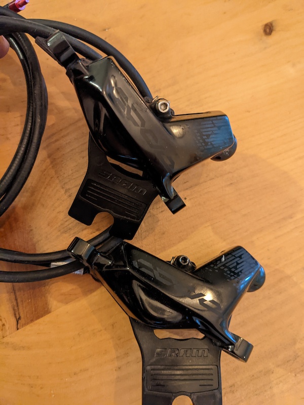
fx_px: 316
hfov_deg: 51.4
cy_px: 202
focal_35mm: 27
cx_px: 152
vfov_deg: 65.3
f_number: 1.73
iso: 590
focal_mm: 4.38
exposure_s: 1/30
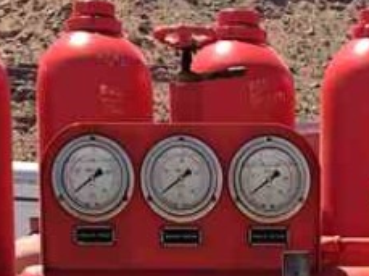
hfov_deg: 13.4
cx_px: 288
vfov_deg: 8.9
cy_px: 720
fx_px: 1565
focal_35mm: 147
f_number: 1.8
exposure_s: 1/539
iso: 20
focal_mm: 3.99
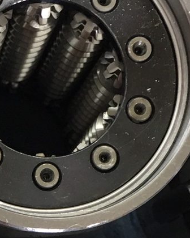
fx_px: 956
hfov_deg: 11.2
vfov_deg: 13.6
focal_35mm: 136
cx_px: -19
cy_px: 314
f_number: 2.2
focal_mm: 4.15
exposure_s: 1/33
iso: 125
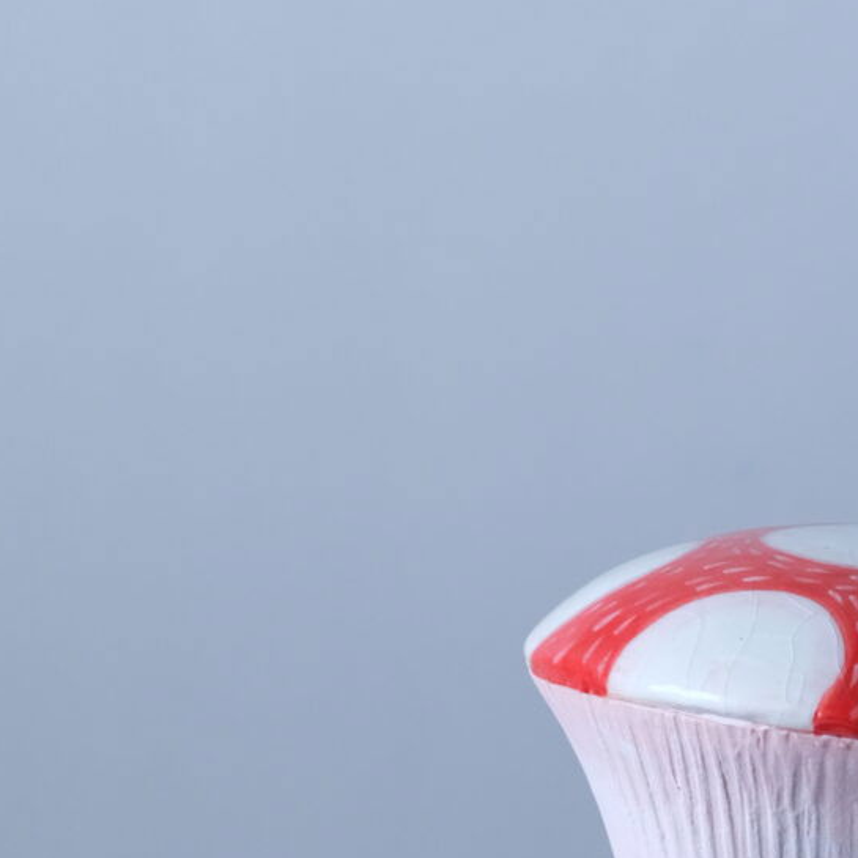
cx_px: 865
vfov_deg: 6.4
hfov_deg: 6.5
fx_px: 7515
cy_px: 1532
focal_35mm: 268
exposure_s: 1/125
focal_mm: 56
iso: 500
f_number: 4
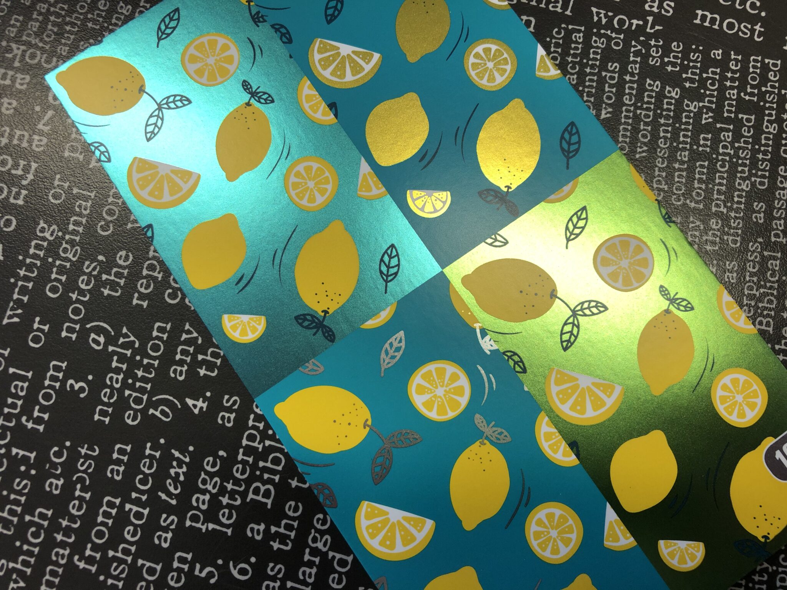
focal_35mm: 28
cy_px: 295
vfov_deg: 49.7
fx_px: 637
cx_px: 394
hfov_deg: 63.4
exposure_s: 1/100
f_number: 1.8
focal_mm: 3.99
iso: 32
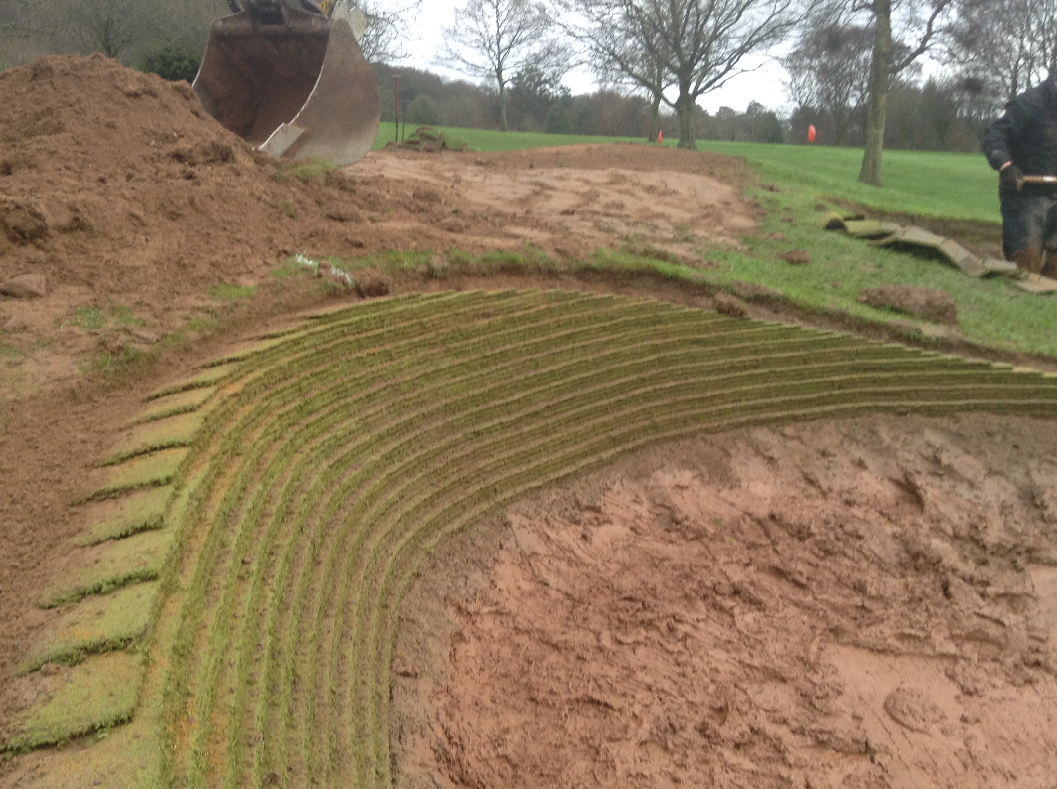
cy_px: 411
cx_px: 458
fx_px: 1189
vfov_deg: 36.7
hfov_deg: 47.8
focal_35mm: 39
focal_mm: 3.3
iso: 50
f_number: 2.4
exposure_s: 1/120
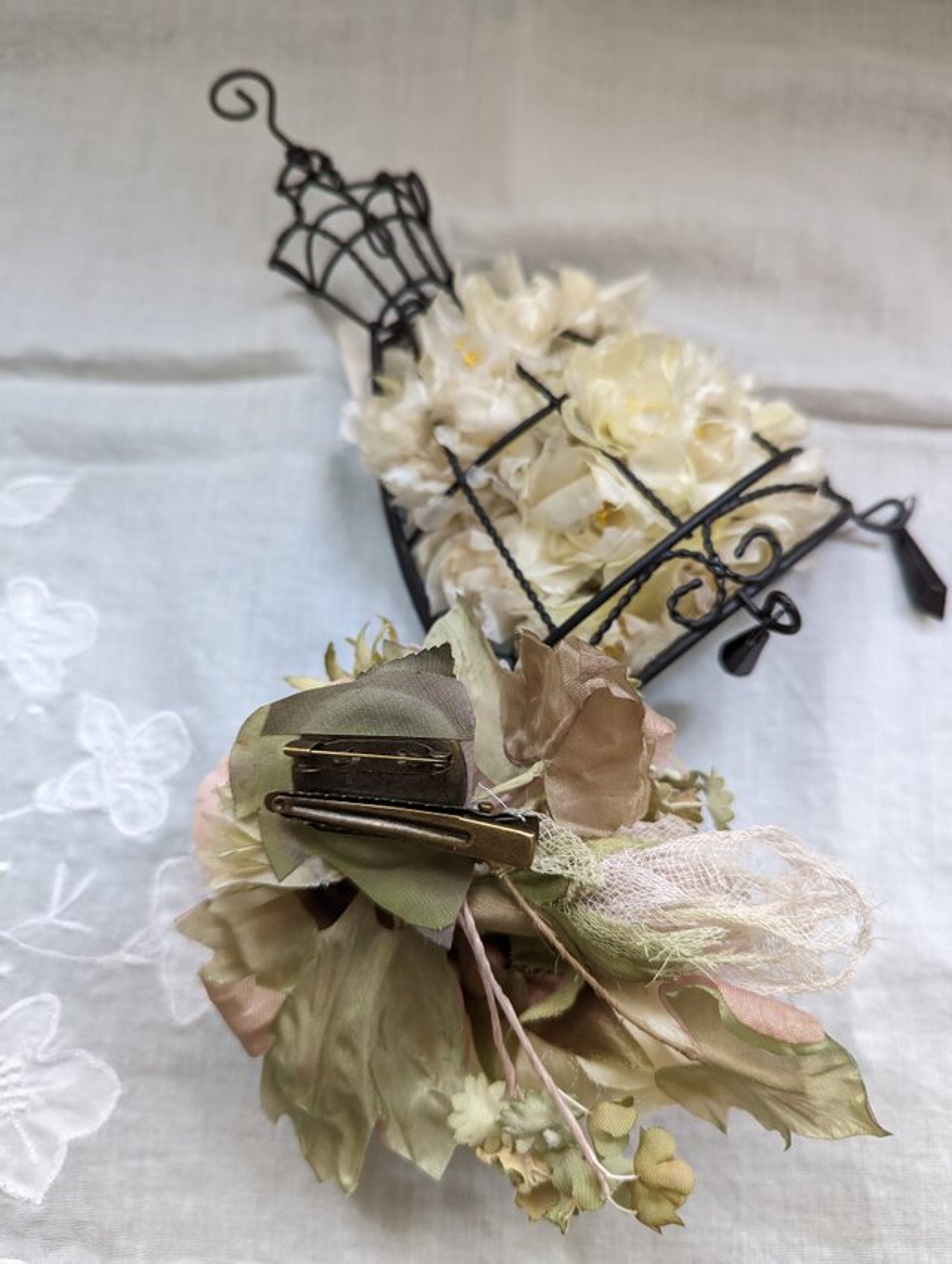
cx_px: 476
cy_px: 632
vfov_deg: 71.5
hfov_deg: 56.9
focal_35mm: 24
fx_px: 878
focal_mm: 6.81
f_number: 1.85
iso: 391
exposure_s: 1/70
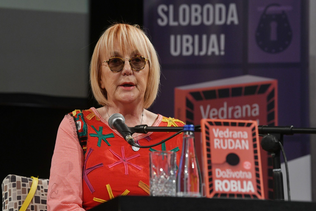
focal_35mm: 158
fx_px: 1387
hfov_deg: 13.0
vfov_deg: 8.7
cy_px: 105
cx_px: 157
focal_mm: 155
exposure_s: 1/60
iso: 2500
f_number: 6.3
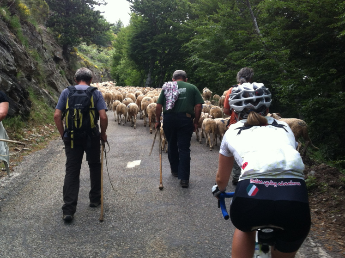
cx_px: 127
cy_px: 138
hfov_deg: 39.4
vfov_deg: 30.2
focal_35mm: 48
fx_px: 478
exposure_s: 1/272
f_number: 2.8
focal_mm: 3.85
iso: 80
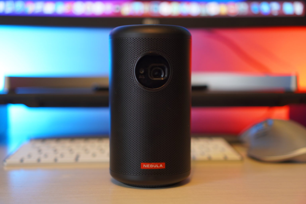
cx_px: 153
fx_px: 446
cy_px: 102
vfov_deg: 25.8
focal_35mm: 52
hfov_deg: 37.9
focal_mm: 35
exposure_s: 1/60
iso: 320
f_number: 1.8
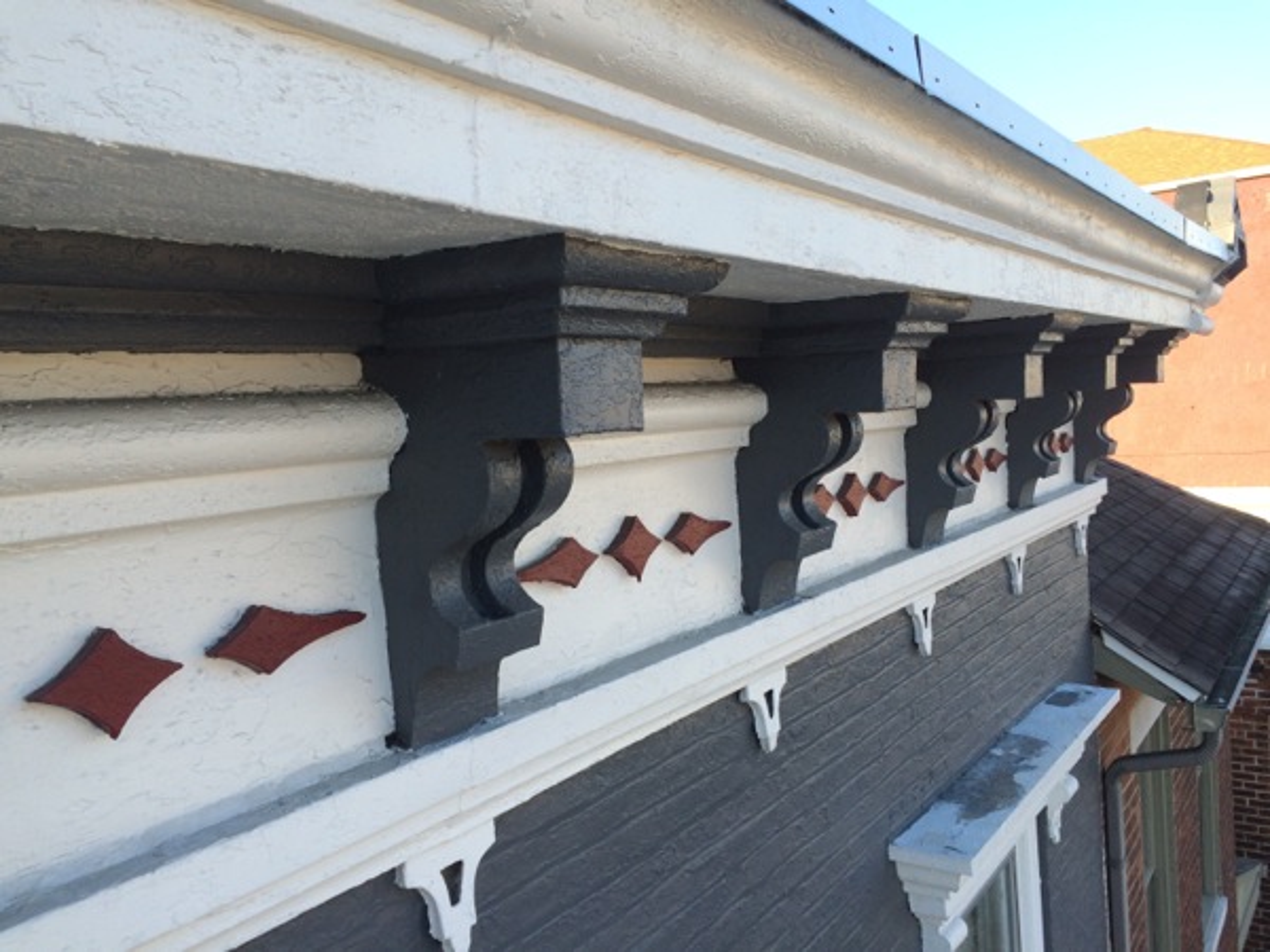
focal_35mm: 29
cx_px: 635
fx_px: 1064
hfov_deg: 61.7
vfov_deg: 48.2
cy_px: 476
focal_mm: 4.15
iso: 32
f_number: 2.2
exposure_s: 1/354
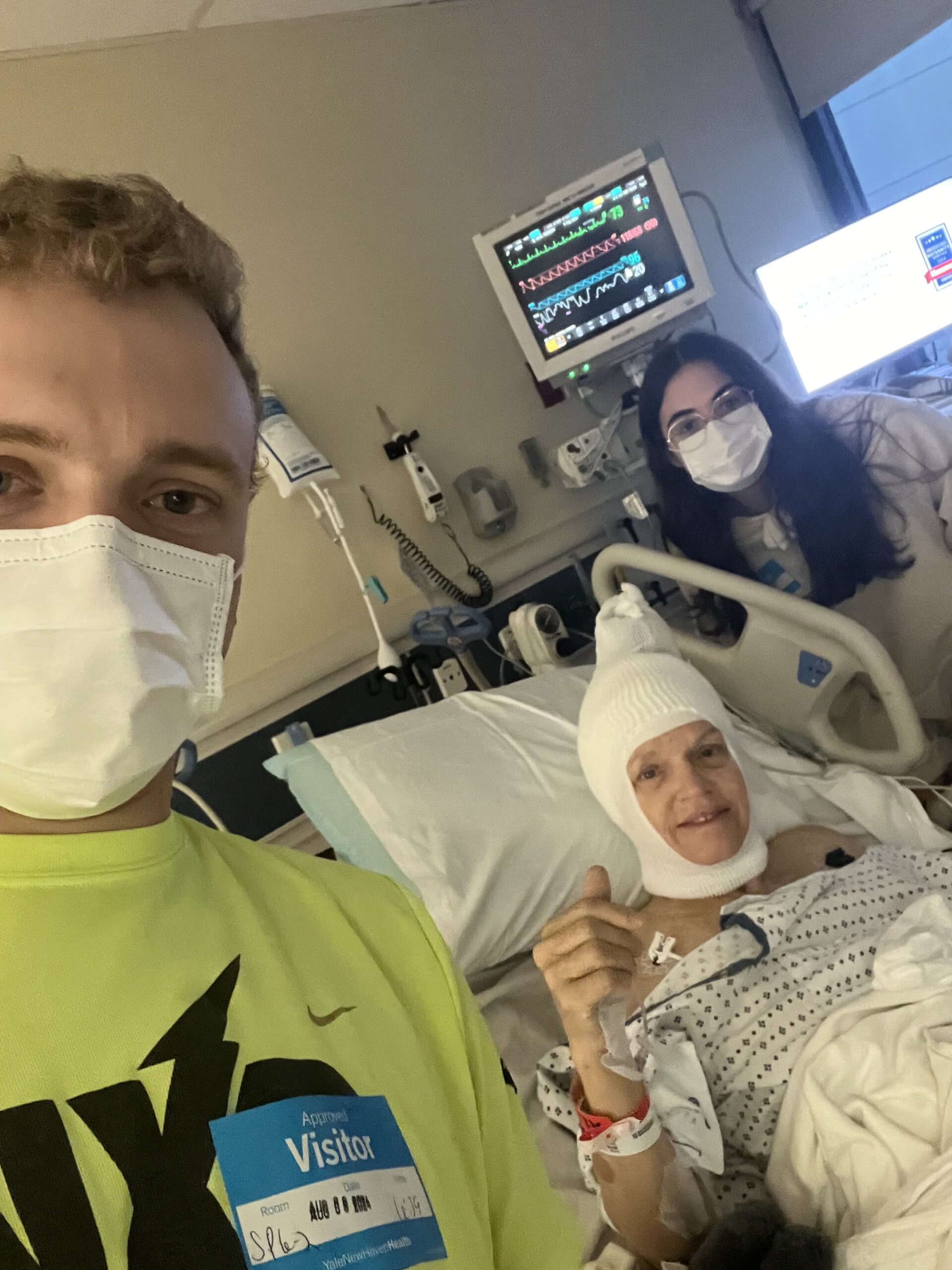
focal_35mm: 30
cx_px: 476
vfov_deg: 60.0
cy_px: 635
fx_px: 1100
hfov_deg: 46.8
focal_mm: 2.71
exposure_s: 1/15
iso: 800
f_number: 2.2
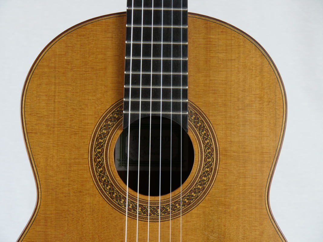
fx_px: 1120
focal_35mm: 120
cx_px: 162
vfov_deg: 12.3
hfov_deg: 16.4
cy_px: 121
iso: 800
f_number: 5.5
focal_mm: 60
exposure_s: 1/125
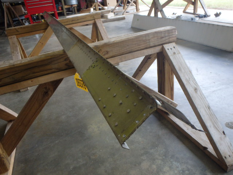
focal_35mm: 28
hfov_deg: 63.4
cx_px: 116
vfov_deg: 49.7
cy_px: 88
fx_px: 188
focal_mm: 5
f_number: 3.9
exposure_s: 1/30
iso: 200
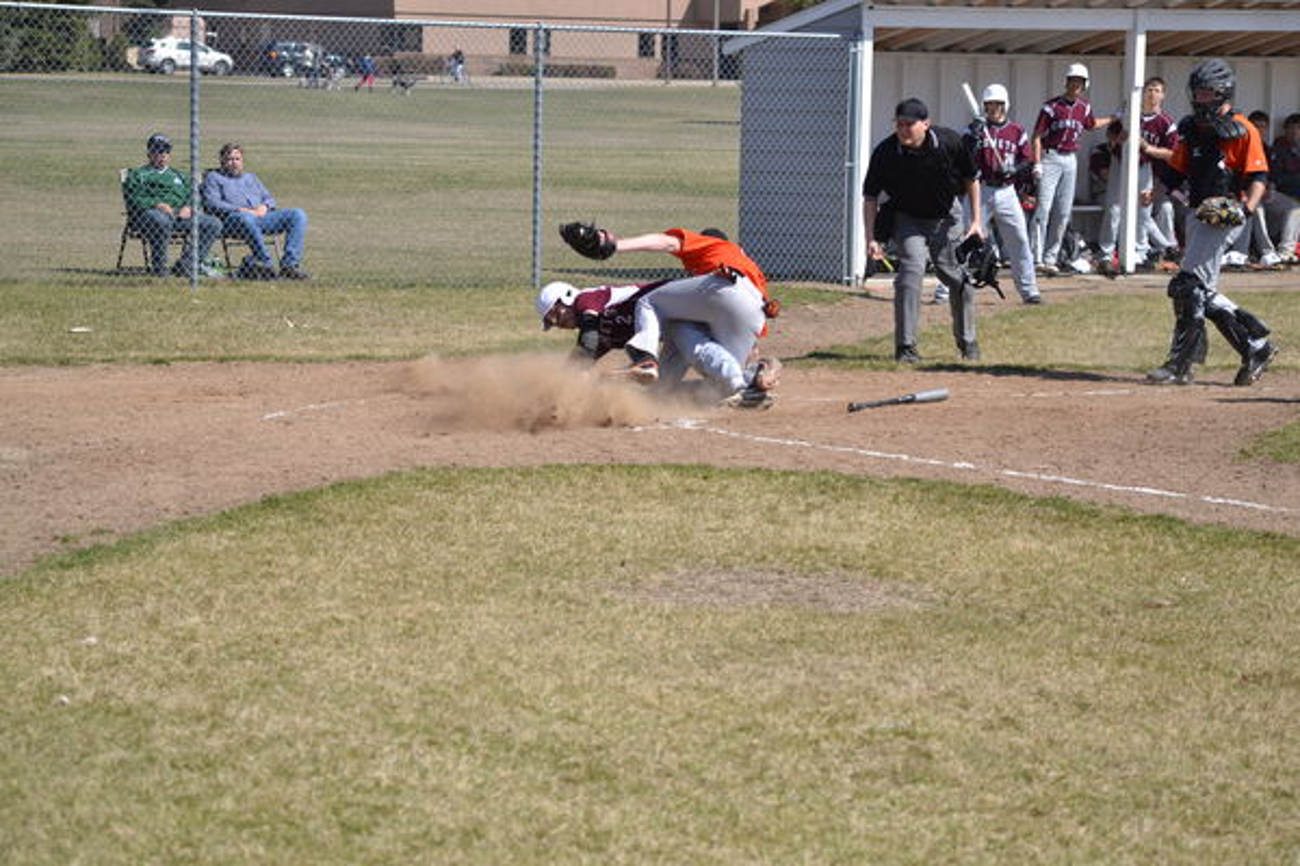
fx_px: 4333
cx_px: 650
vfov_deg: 11.4
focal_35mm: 120
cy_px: 433
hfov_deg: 17.1
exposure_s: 1/2500
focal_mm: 80
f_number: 4.5
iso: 400
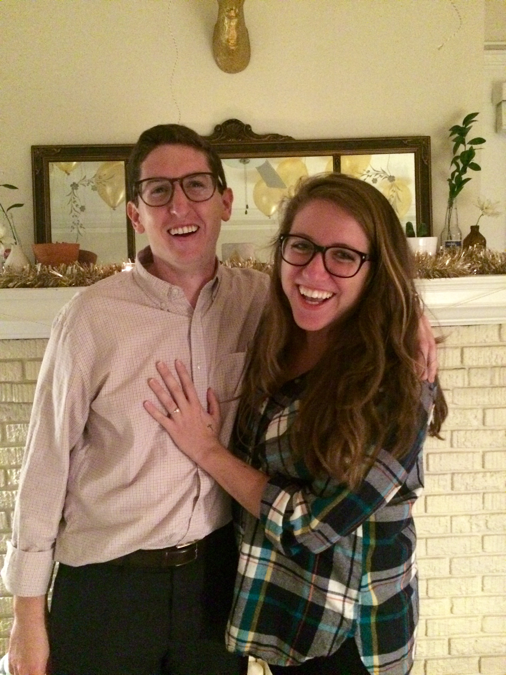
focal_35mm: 29
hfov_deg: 48.2
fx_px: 565
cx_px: 253
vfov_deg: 61.7
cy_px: 338
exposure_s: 1/15
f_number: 2.2
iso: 800
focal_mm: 4.15
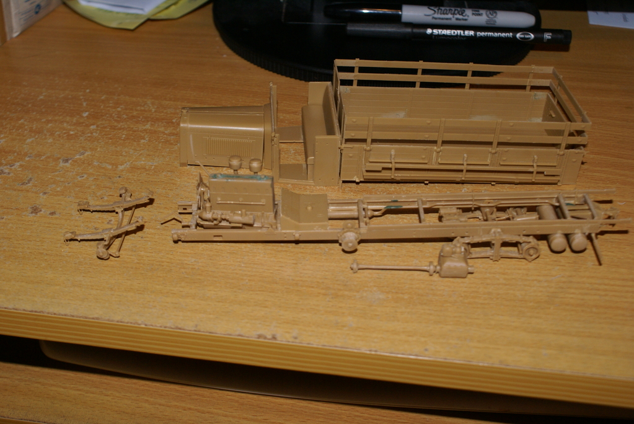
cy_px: 212
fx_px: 925
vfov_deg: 25.8
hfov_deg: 37.8
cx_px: 317
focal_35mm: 52
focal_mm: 35
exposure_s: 1/60
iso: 400
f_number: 5.6
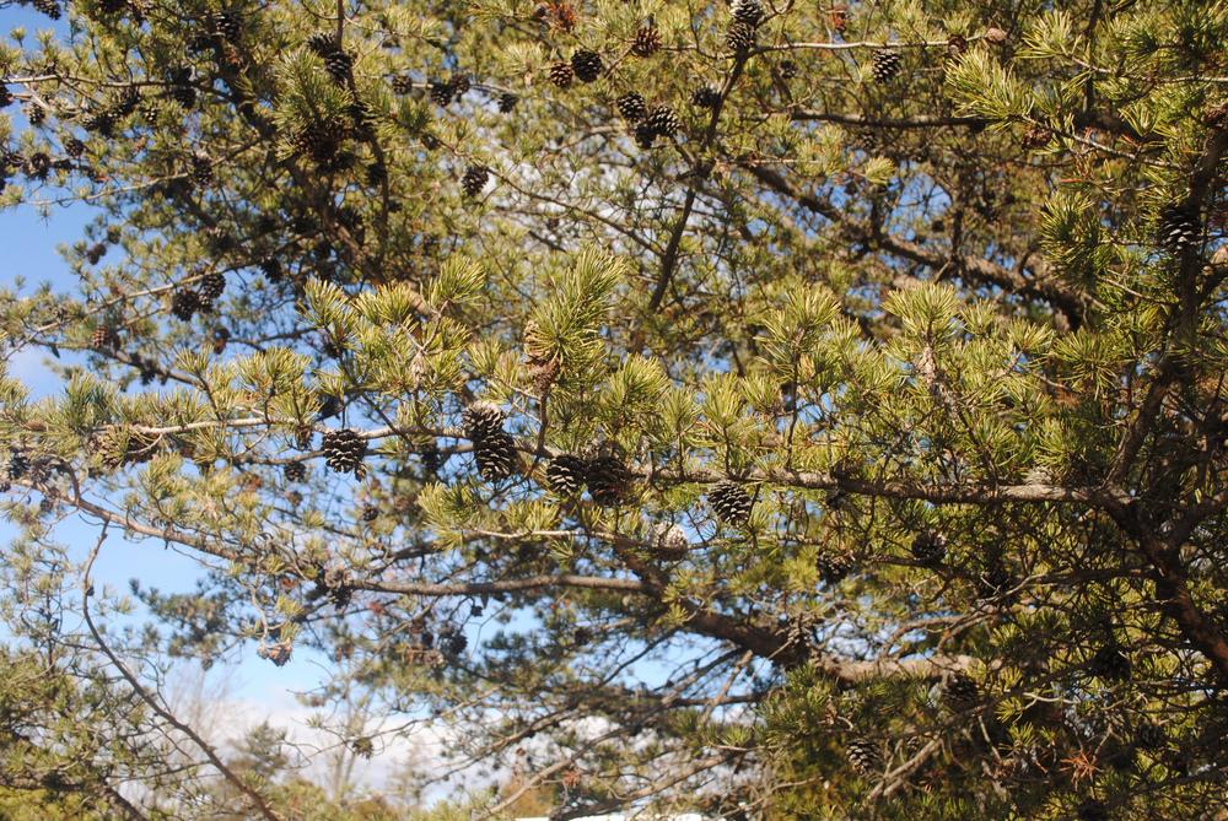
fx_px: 1229
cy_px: 410
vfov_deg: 37.0
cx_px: 614
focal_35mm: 36
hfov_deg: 53.1
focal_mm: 24
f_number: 6.3
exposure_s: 1/160
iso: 100
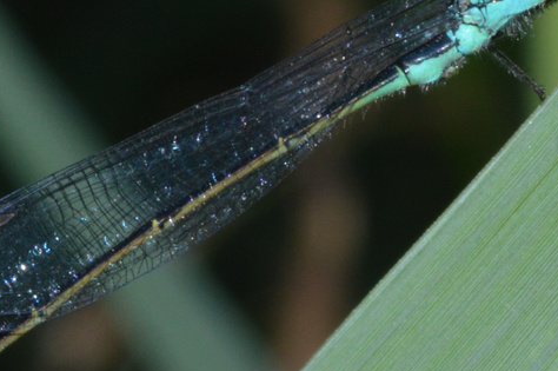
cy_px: 71
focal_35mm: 463
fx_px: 7169
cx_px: 438
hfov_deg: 4.5
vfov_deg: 3.0
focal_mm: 90
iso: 400
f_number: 40
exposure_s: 1/100
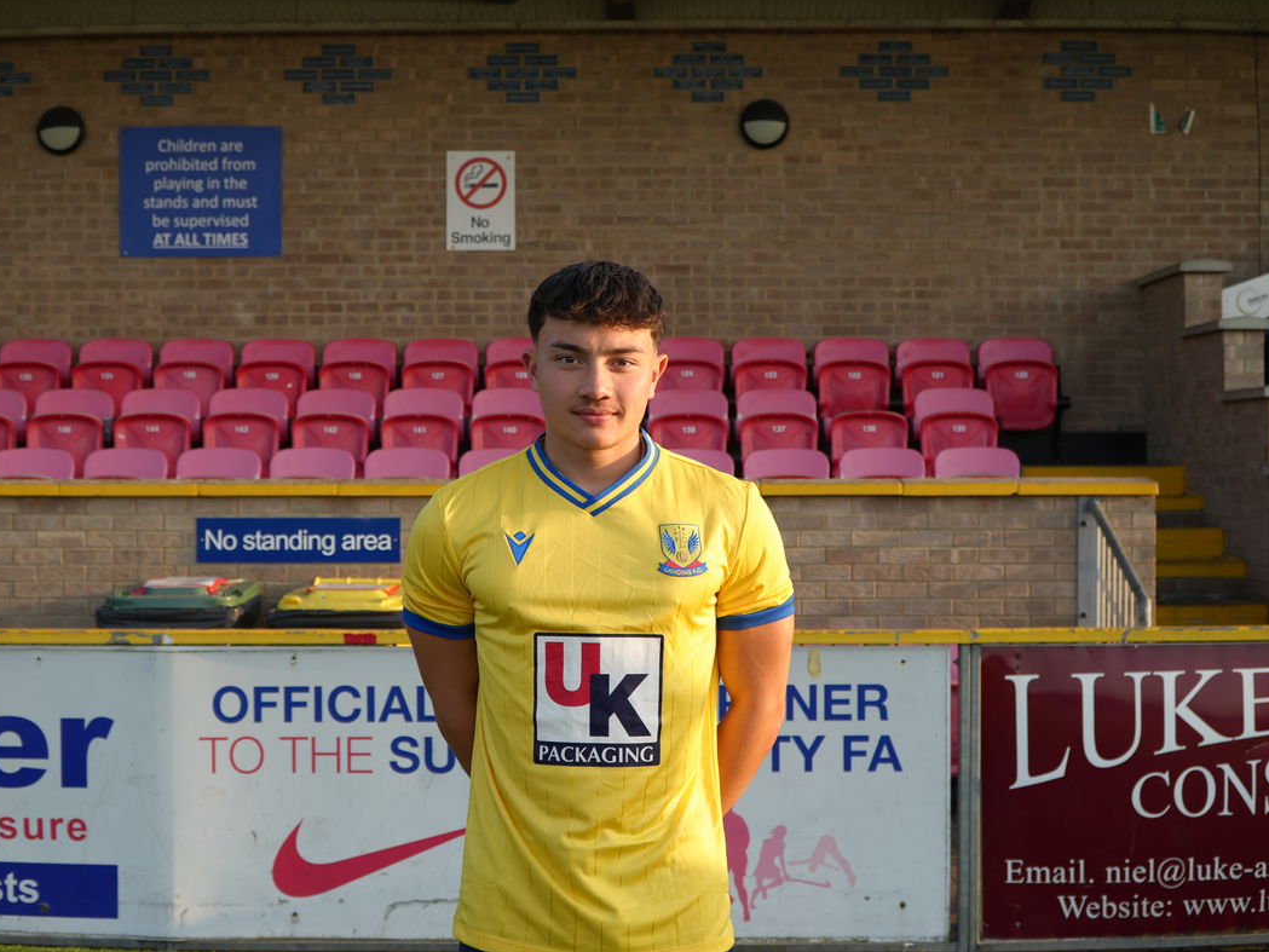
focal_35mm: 45
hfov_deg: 42.5
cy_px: 469
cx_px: 612
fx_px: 1633
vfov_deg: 32.5
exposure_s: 1/250
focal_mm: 27
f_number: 4.5
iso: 100
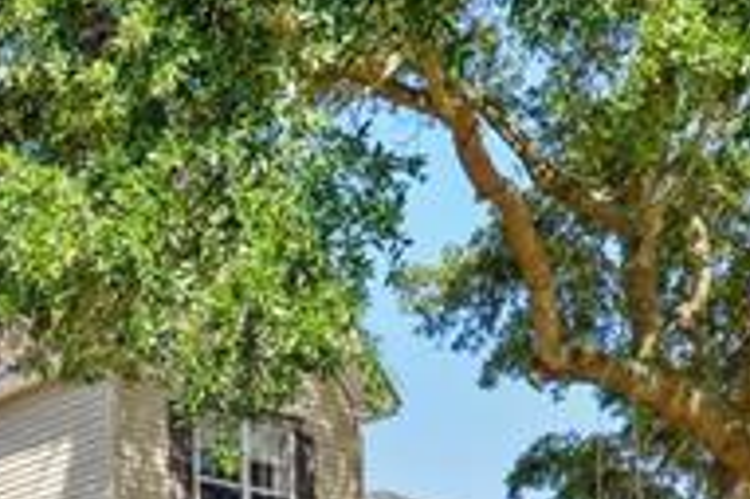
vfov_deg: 17.7
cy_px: 790
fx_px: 1395
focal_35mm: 67
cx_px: -188
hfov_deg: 26.2
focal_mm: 20
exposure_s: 1/200
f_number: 11
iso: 500
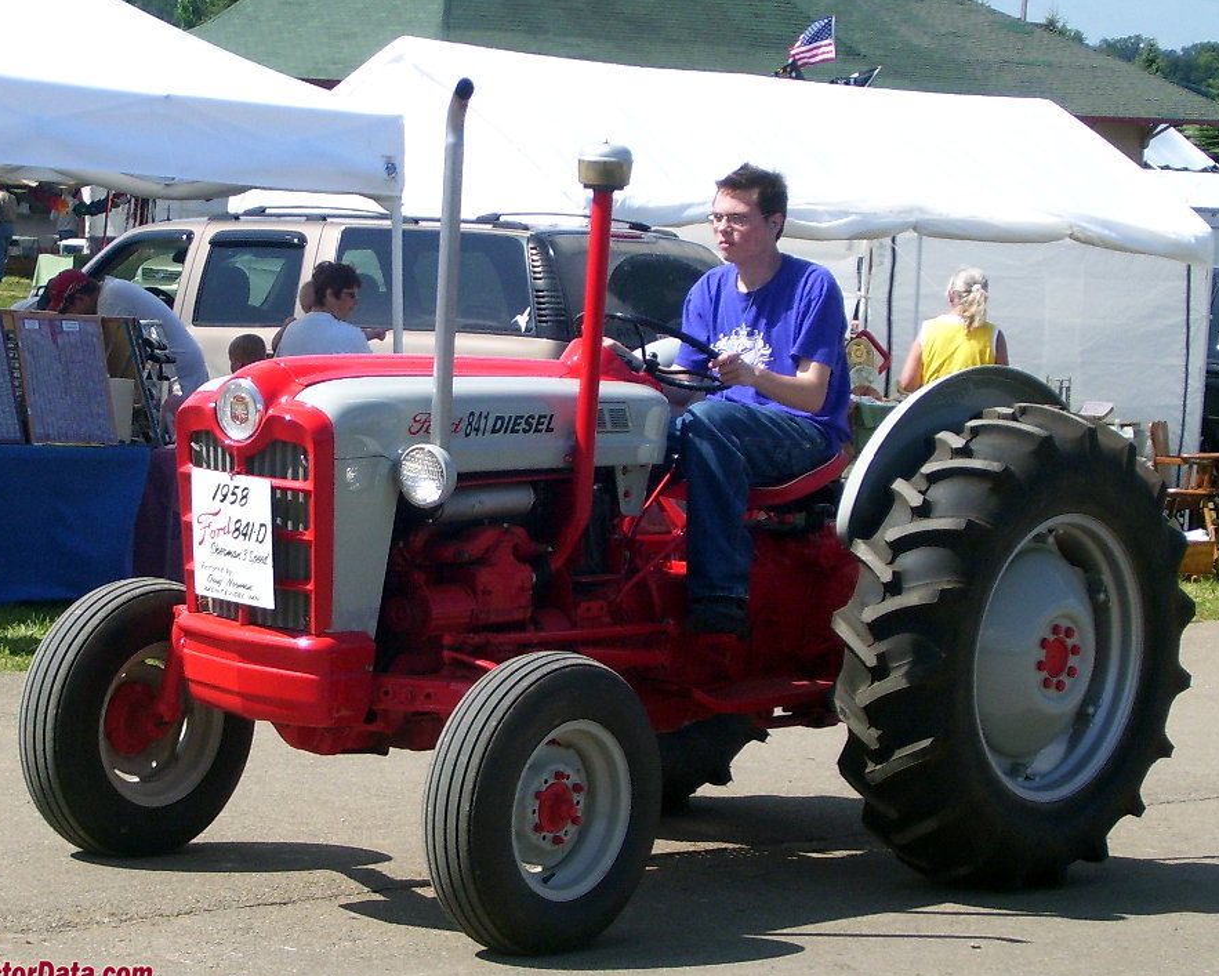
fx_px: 3140
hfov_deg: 22.0
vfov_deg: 17.7
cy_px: 494
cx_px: 605
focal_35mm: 87
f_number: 4.1
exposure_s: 1/750
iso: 80
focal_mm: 13.5
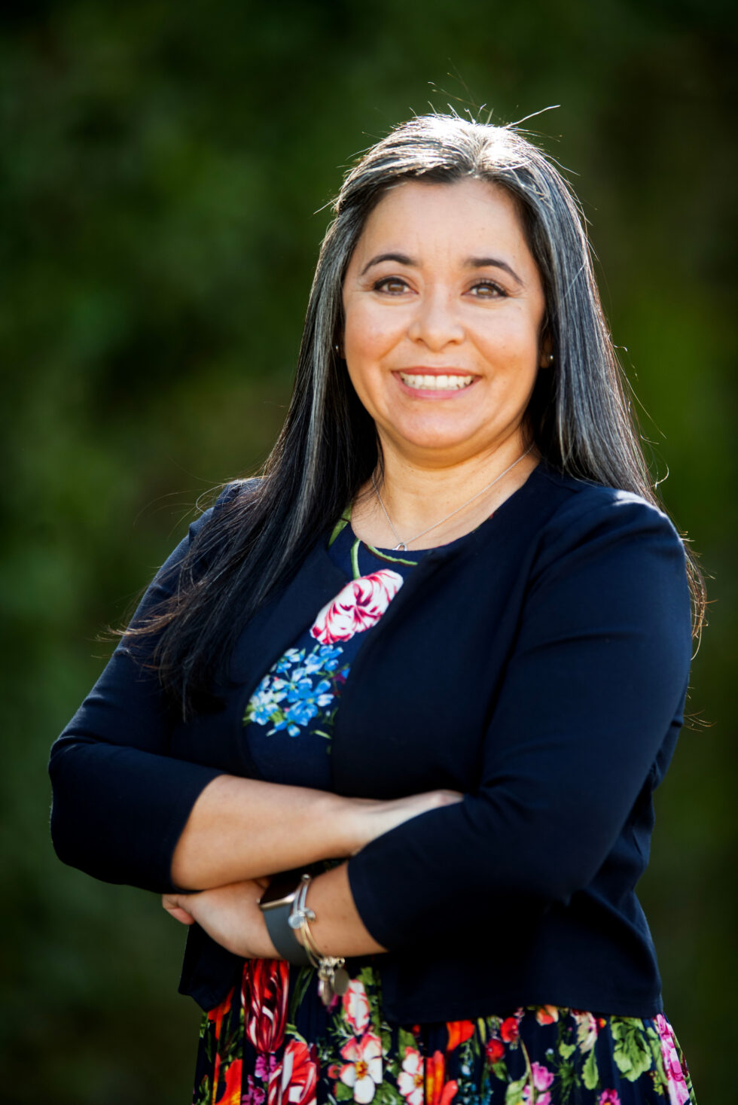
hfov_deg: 3.4
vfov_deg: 5.2
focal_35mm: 400
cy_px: 552
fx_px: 12287
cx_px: 369
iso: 400
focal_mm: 400
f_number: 3.2
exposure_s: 1/400
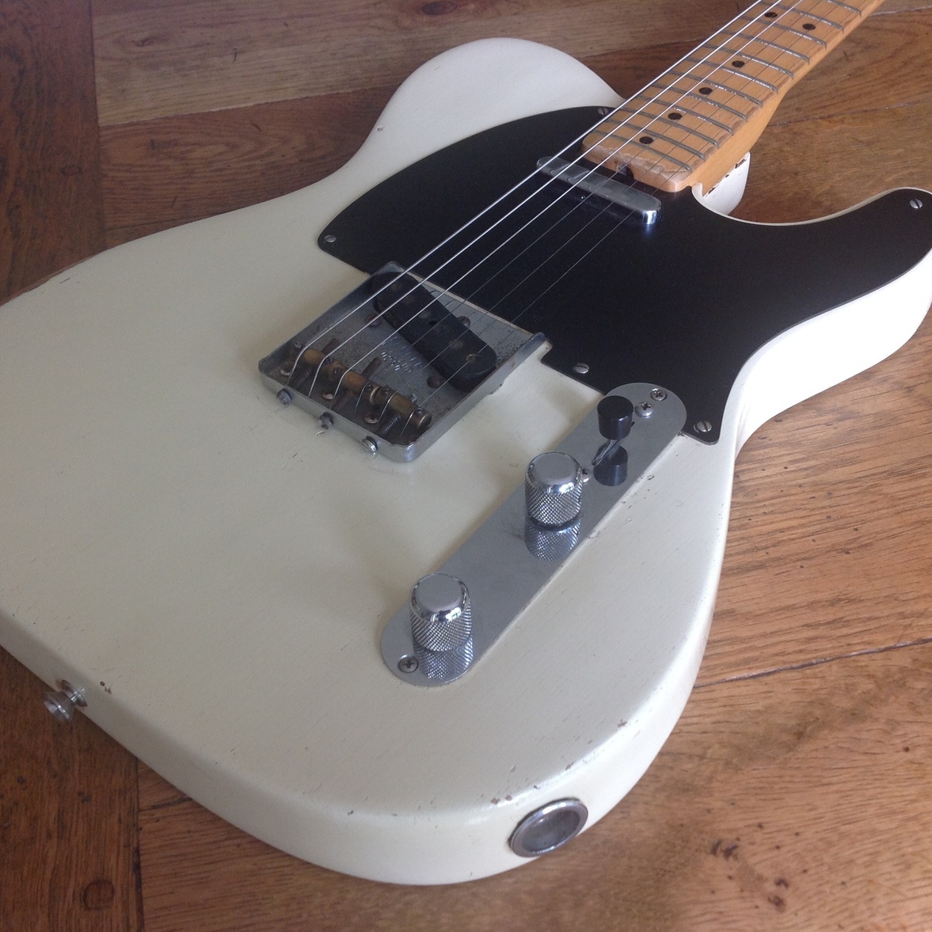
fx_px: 1279
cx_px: 451
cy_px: 467
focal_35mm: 42
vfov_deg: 40.0
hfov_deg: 40.0
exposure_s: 1/30
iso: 50
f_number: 2.4
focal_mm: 4.28
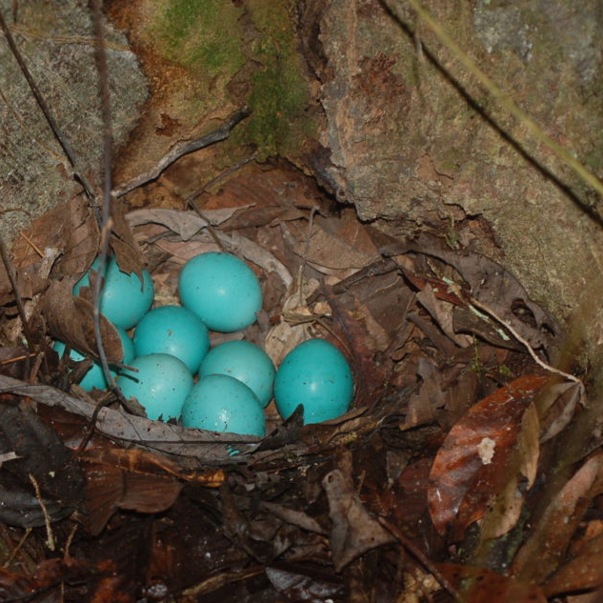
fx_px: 1827
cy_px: 321
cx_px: 231
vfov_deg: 18.7
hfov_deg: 18.7
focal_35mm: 93
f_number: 3.8
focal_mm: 45
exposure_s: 1/60
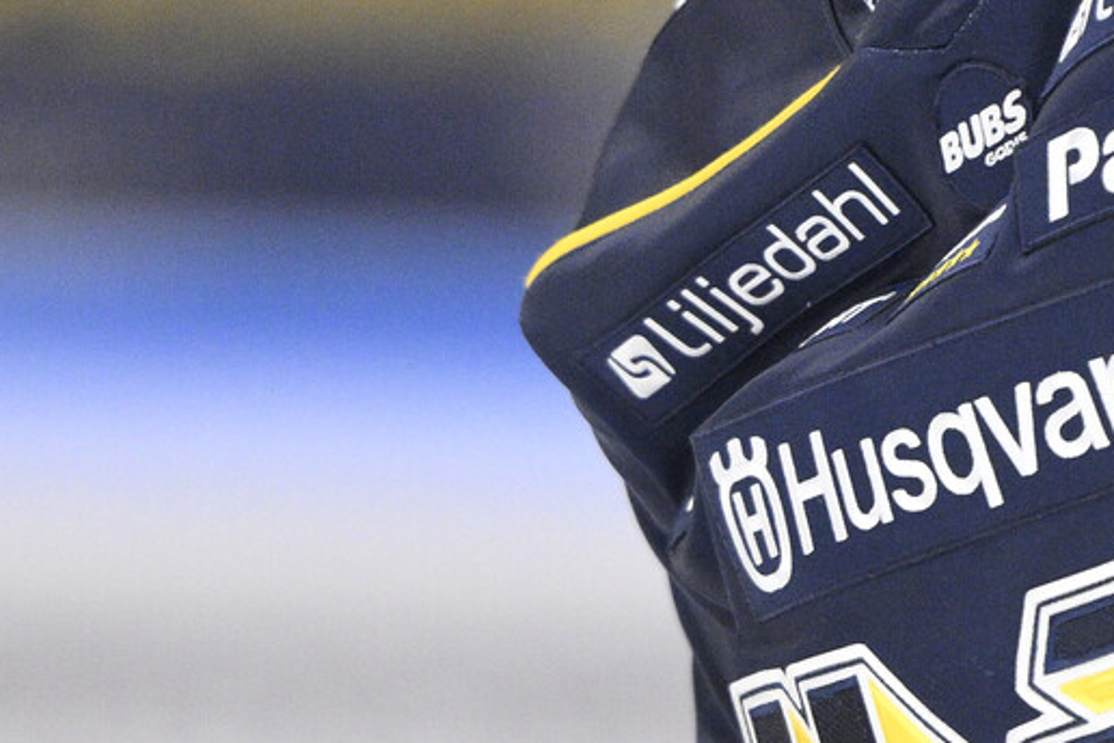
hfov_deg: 1.7
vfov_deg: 1.1
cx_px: -45
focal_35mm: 1240
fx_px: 38368
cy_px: 100
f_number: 2.8
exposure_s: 1/1250
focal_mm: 400
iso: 4000
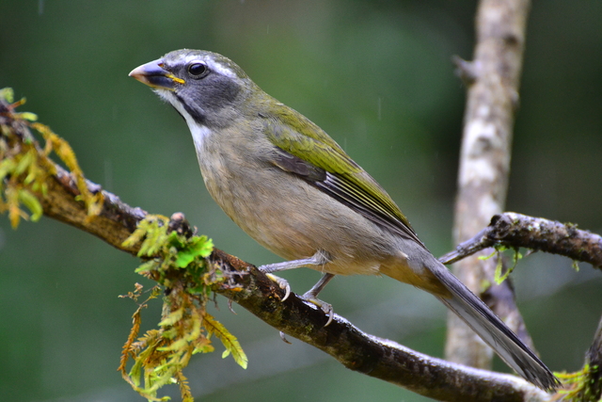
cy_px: 201
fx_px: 7526
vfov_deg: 3.1
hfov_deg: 4.6
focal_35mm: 450
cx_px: 301
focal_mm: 300
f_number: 5.6
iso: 1600
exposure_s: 1/200
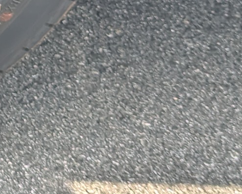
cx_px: -335
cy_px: -227
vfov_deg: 6.2
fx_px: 1734
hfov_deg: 7.5
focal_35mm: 242
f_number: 1.85
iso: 53
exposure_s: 1/783
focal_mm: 6.81
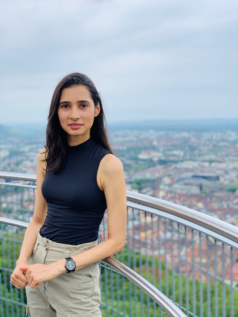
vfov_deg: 36.8
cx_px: 119
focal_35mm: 52
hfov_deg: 28.0
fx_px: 477
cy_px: 158
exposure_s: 1/363
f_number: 2.4
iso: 16
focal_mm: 6
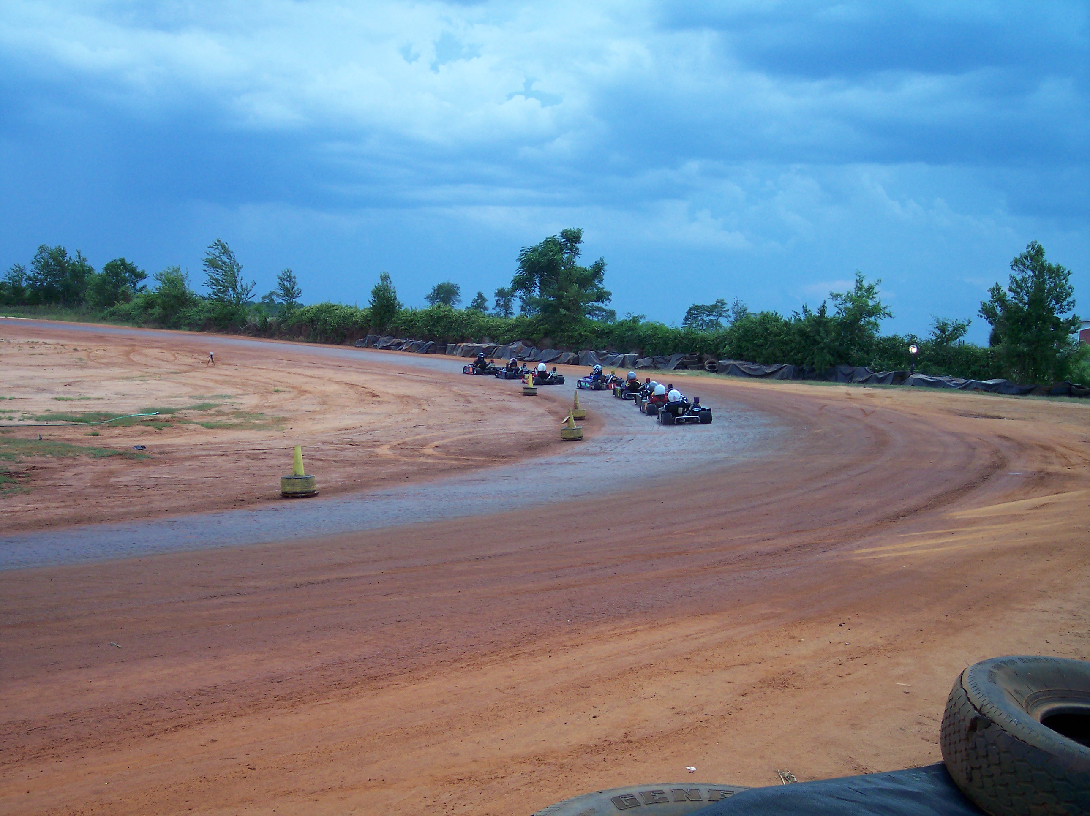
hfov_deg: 49.0
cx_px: 545
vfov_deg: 37.7
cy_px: 408
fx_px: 1196
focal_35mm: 38
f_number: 2.8
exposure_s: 1/500
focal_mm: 8
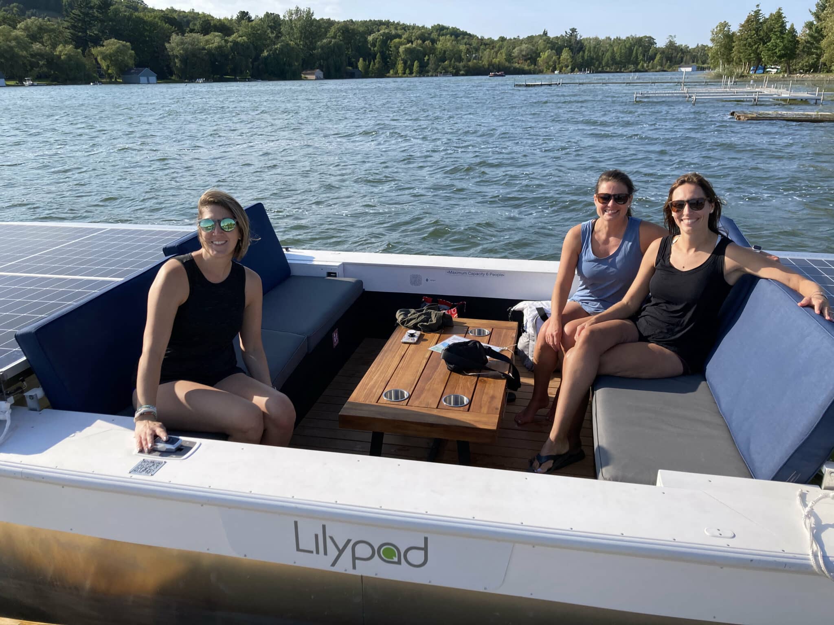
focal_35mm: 28
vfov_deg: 49.7
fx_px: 675
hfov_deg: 63.4
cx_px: 417
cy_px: 312
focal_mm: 4
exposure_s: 1/1453
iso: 20
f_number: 1.8
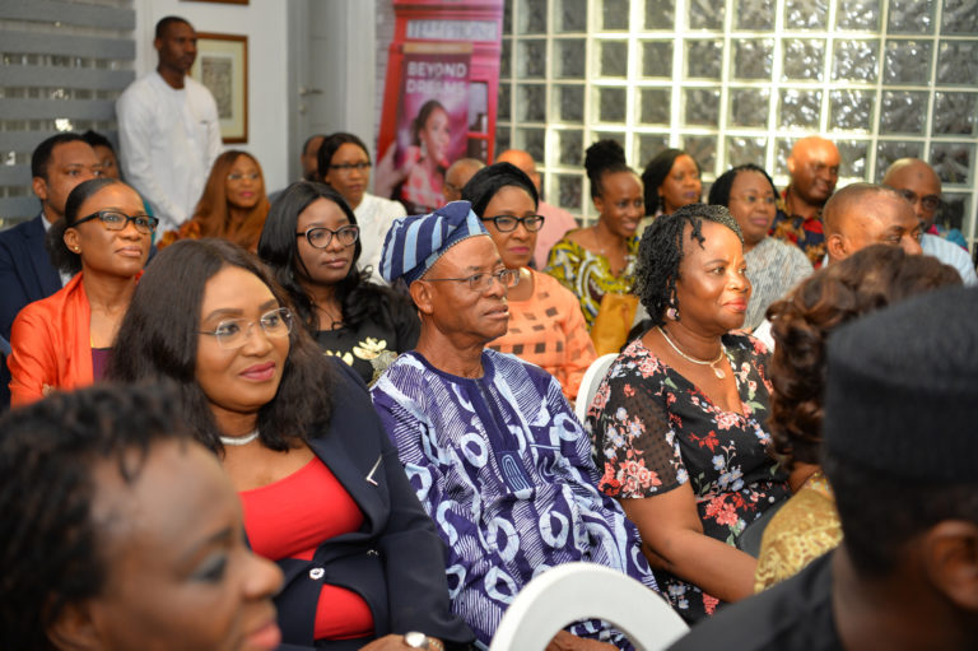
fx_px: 1195
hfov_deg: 44.5
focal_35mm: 44
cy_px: 326
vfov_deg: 30.5
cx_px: 489
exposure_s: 1/100
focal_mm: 44
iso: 400
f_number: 3.2
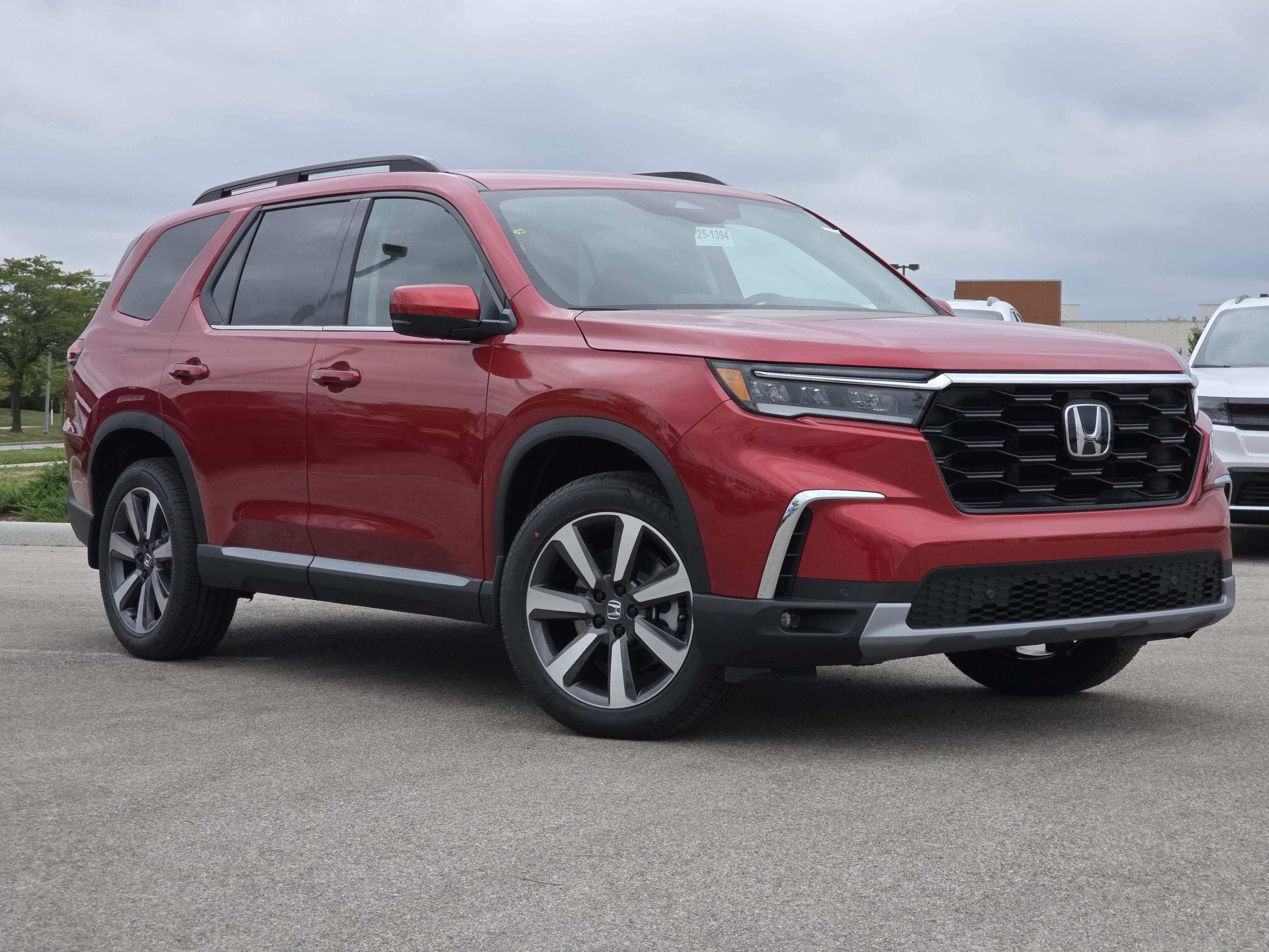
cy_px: 476
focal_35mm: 69
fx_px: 2529
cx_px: 634
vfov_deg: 21.3
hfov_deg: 28.2
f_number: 2.4
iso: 50
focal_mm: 7.9
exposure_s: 1/900
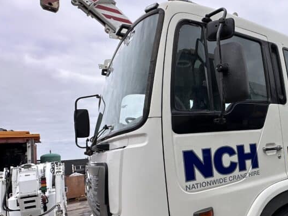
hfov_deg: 55.4
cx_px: 266
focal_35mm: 27
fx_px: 225
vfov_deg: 50.7
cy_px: 137
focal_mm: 2.22
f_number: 2.2
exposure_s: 1/1401
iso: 50
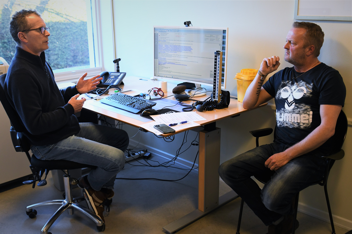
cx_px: 176
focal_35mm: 36
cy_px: 117
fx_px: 352
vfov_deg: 36.9
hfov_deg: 53.1
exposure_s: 1/125
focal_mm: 24
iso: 1000
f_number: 4
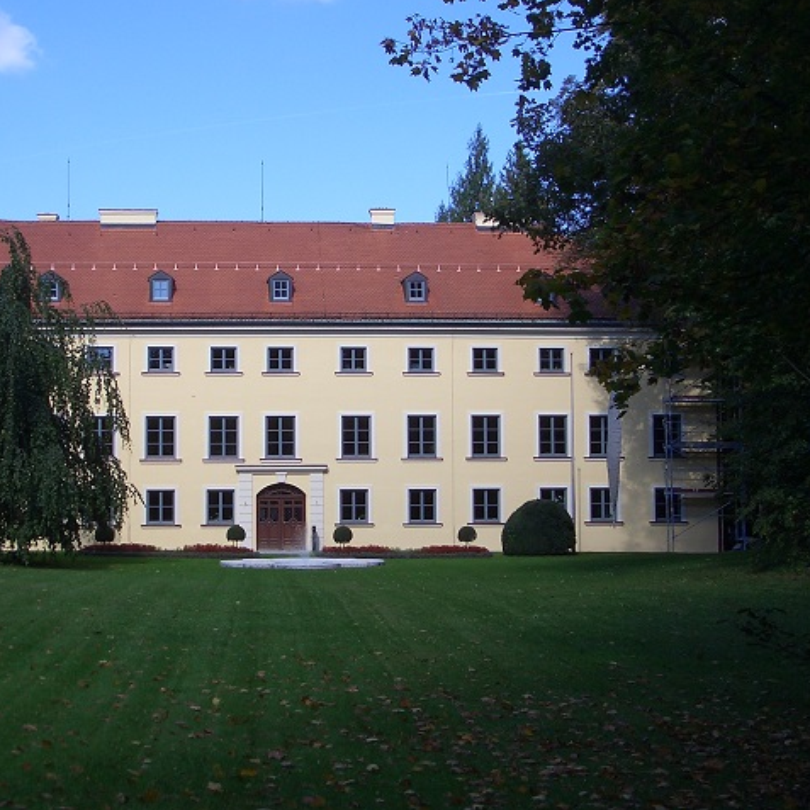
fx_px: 1562
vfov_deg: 29.1
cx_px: 345
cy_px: 405
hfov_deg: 29.0
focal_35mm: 59
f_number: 5
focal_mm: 8.2
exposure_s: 1/320
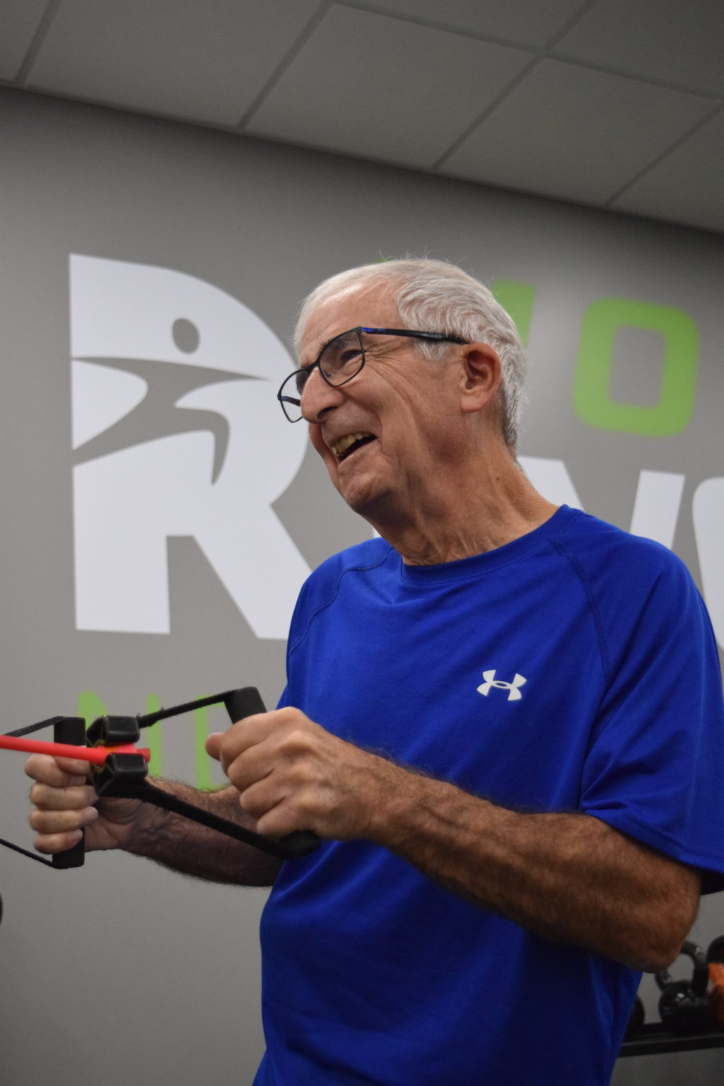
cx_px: 362
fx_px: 1538
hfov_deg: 26.5
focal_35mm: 51
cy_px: 543
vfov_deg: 38.9
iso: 3200
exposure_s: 1/400
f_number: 4.5
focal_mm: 34
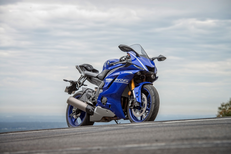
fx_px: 802
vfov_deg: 11.0
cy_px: 77
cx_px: 116
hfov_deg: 16.4
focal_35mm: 125
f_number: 8
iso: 200
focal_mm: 125
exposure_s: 1/80
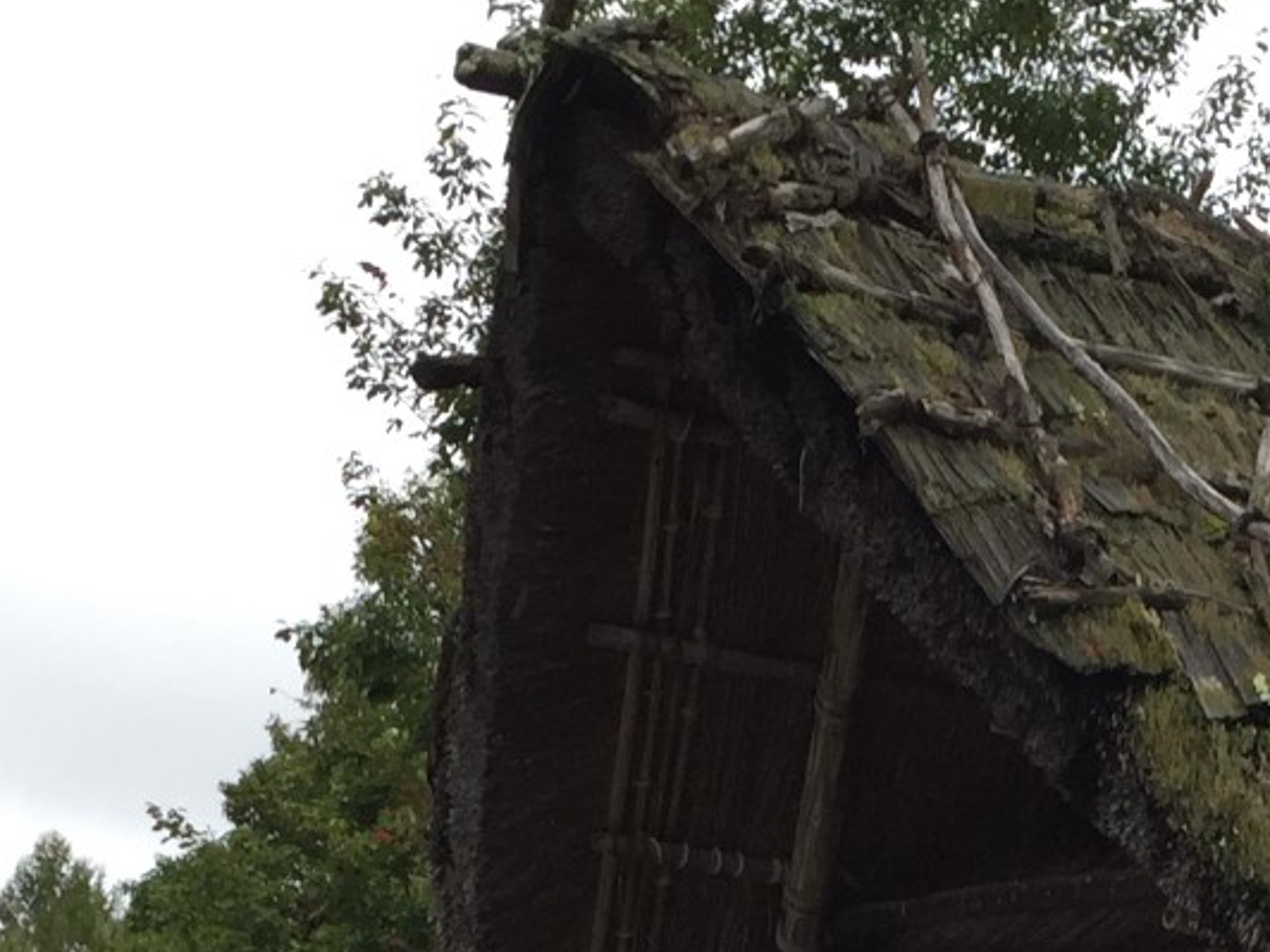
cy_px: 1568
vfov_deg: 12.7
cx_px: 1146
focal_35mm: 109
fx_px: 3999
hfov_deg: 17.8
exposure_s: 1/395
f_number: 2.2
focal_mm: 4.15
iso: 32
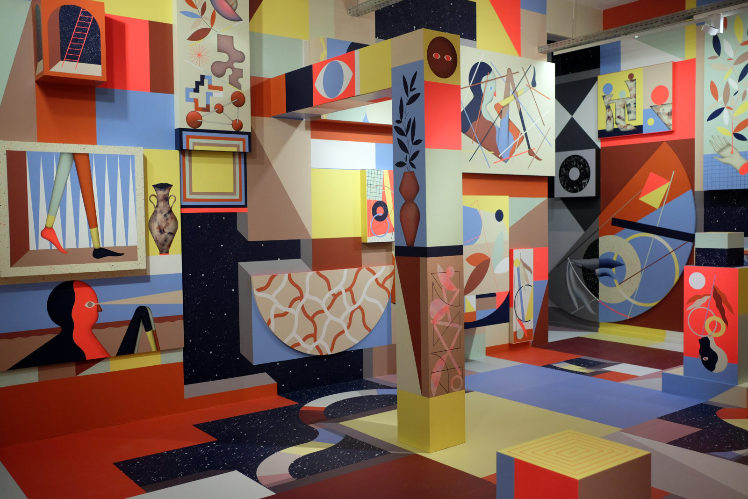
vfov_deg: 37.9
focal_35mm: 35
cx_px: 374
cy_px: 250
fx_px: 727
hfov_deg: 54.4
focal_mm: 23
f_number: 2.5
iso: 1250
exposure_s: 1/120
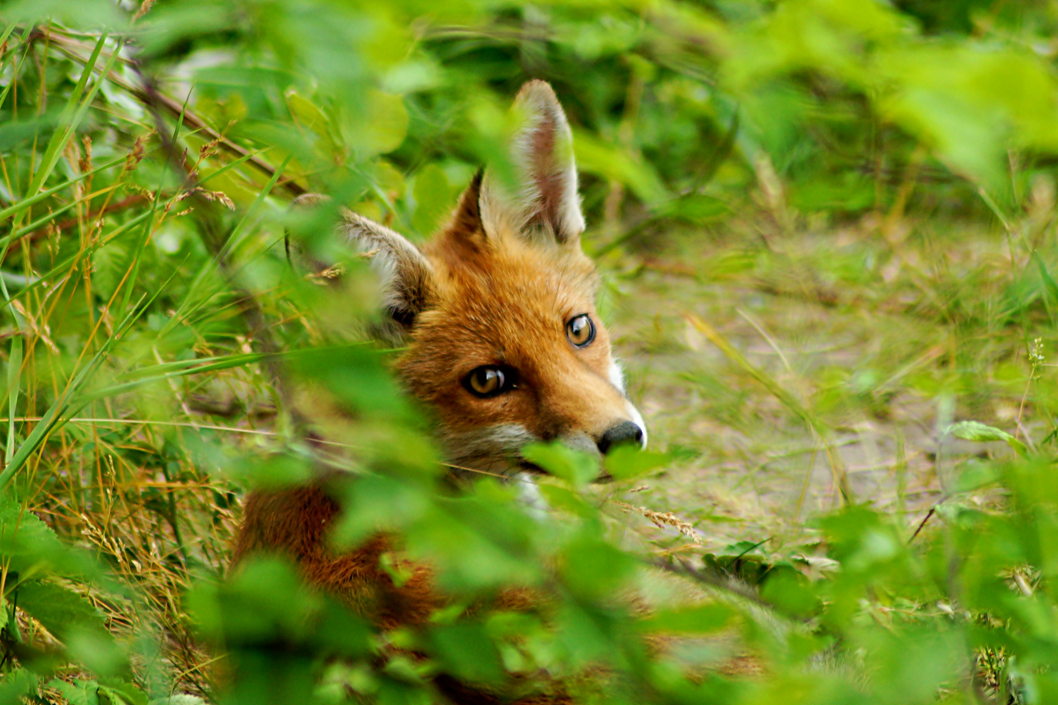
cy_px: 352
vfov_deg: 3.1
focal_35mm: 450
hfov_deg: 4.6
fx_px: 13219
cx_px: 529
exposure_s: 1/125
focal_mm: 300
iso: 200
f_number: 5.6
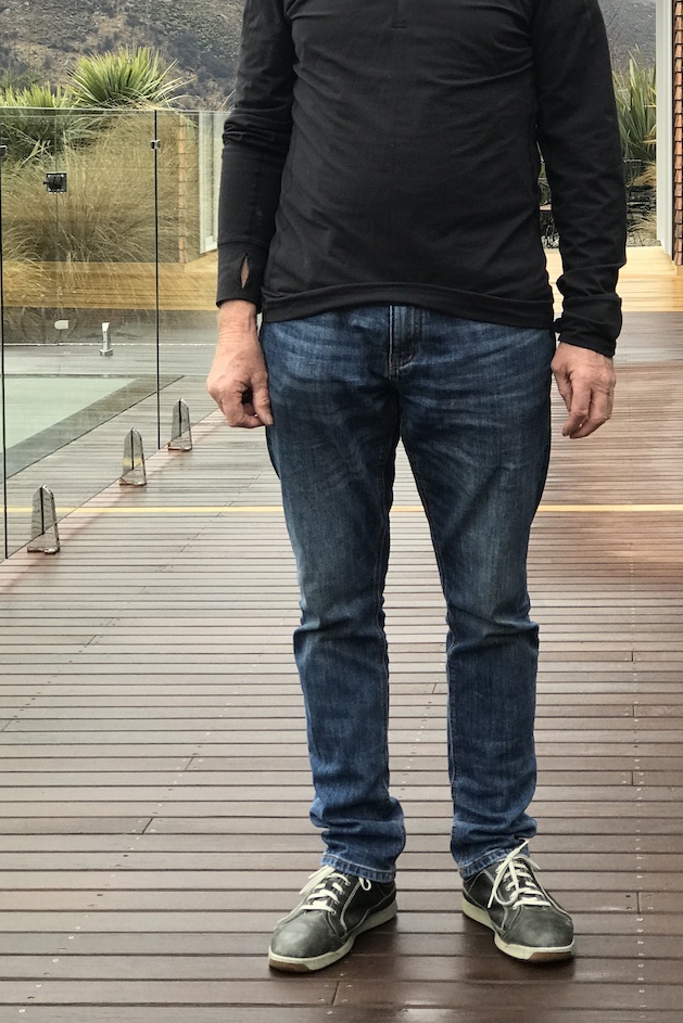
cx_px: 463
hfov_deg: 16.4
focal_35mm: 83
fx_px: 2361
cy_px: 321
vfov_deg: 24.3
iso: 25
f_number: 2.8
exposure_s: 1/100
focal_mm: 6.6
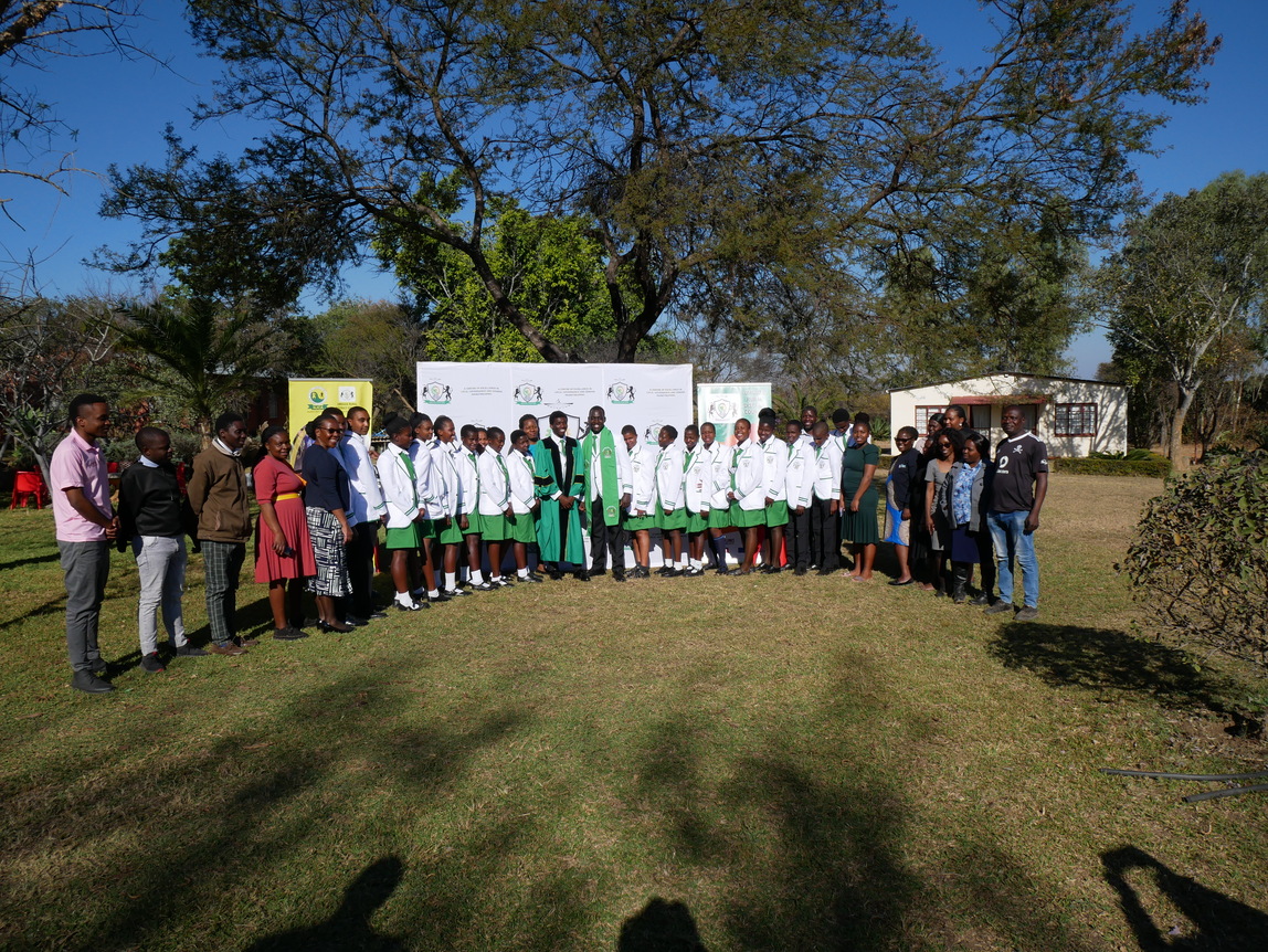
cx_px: 634
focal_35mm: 24
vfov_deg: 56.9
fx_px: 879
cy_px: 476
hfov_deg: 71.6
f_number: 9
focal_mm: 12
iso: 200
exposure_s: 1/640
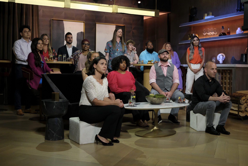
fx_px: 303
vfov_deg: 30.5
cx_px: 124
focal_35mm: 44
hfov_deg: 44.5
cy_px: 83
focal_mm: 29.2
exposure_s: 1/100
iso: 4000
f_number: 3.6
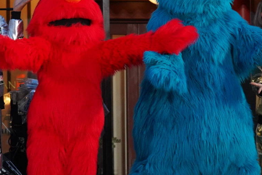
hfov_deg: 6.2
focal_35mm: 330
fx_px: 2403
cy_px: 74
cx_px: 105
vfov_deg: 4.2
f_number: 6.7
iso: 8000
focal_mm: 155
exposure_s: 1/200
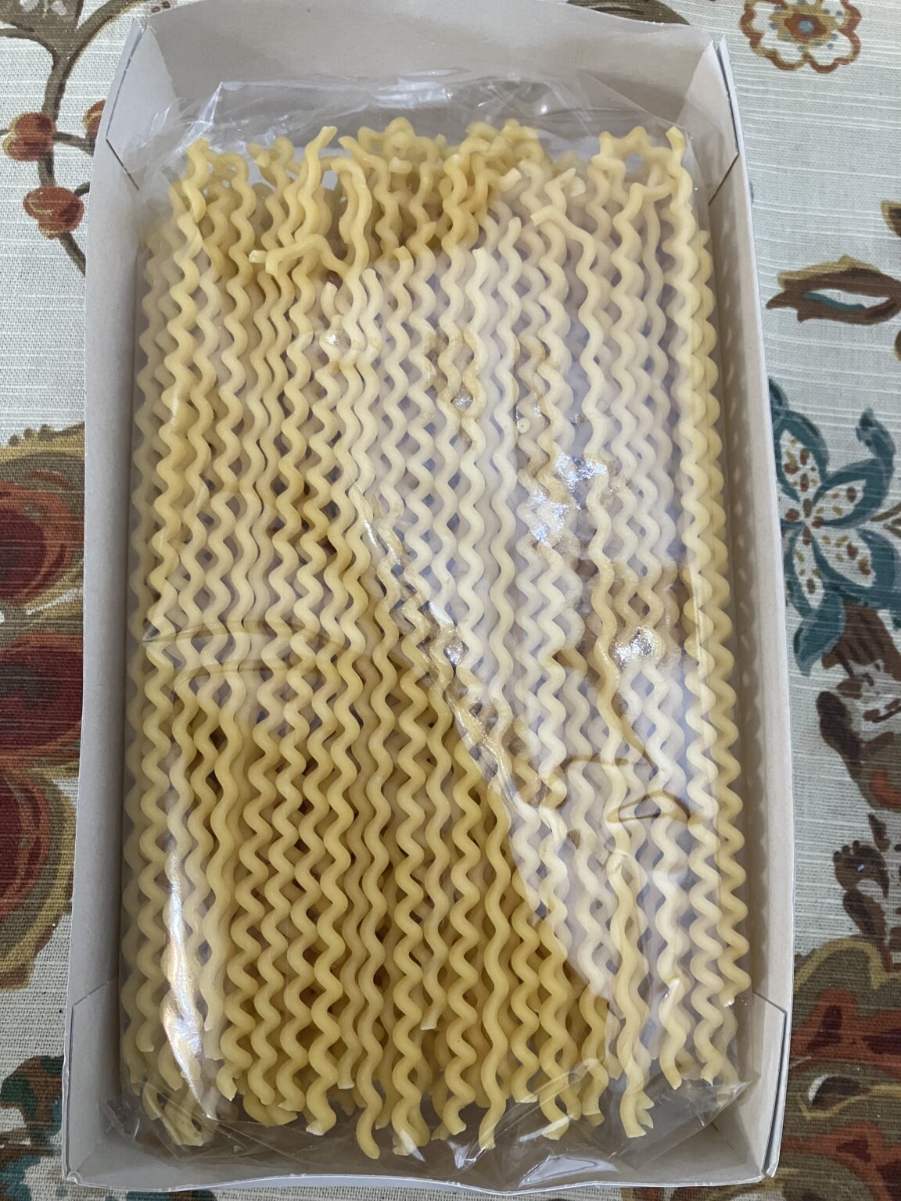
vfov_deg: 63.4
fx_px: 972
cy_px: 600
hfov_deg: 49.7
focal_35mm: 28
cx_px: 450
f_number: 1.8
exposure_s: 1/60
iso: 250
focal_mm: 3.99
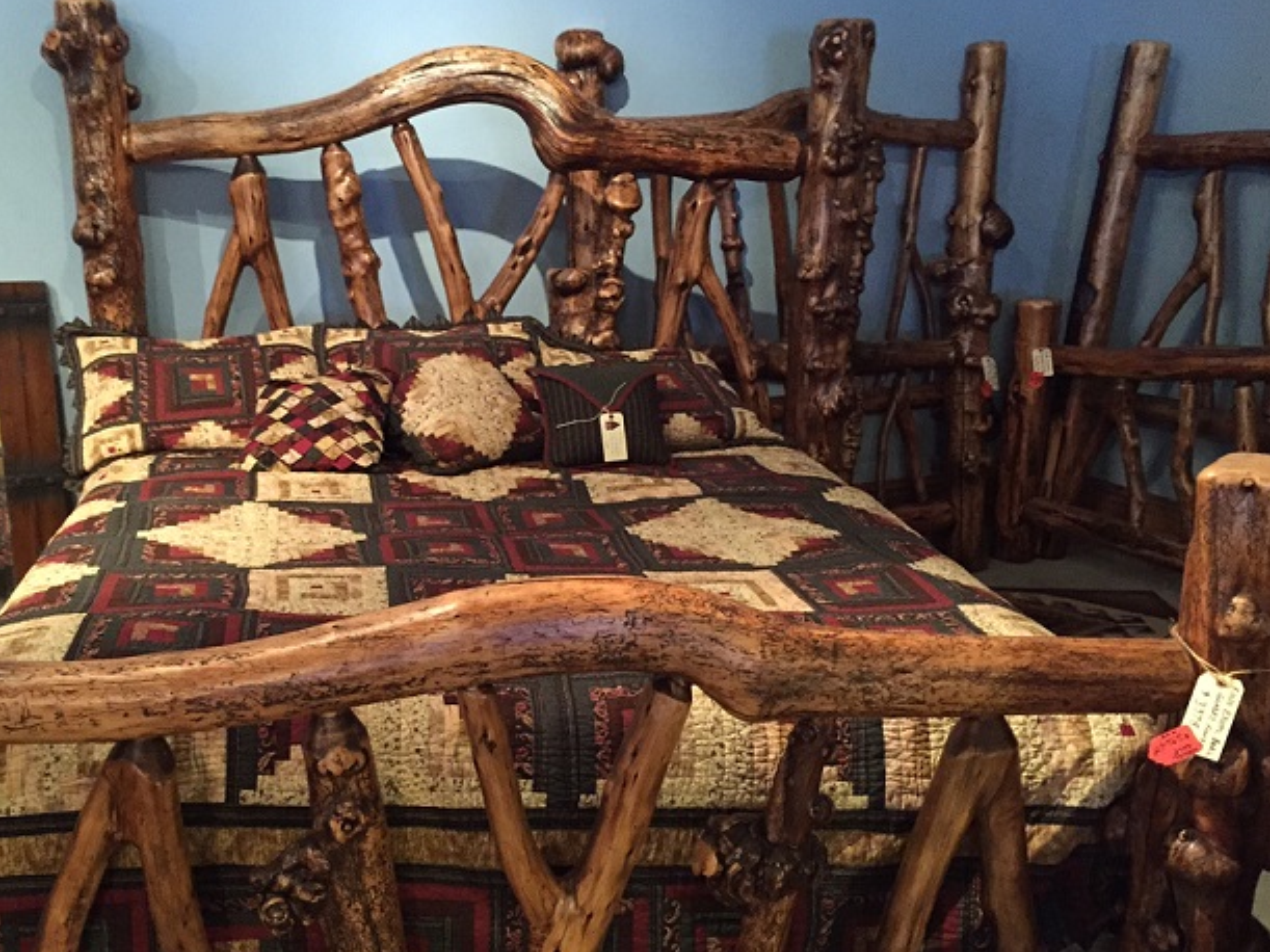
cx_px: 517
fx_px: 1394
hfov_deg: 48.7
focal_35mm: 38
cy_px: 601
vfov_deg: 37.5
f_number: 2.2
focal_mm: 4.15
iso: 320
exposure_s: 1/15
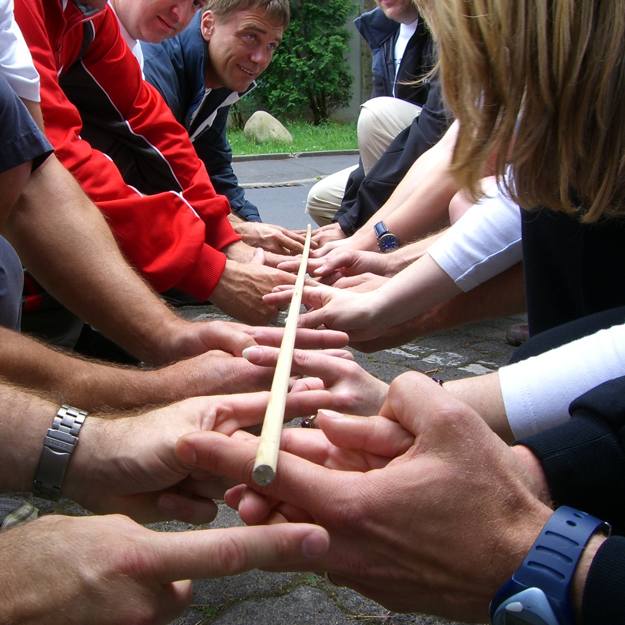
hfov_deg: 37.4
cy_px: 312
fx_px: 919
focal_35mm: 45
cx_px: 248
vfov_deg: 37.6
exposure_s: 1/80
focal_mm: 6.2
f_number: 4.3
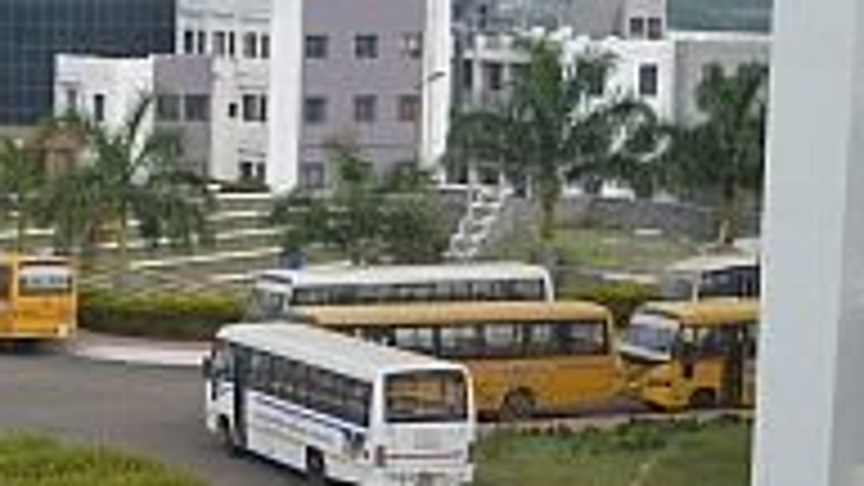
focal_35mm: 115
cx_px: -54
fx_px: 2635
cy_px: 342
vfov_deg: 10.5
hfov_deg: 18.0
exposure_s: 1/800
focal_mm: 22
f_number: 3.8
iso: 100
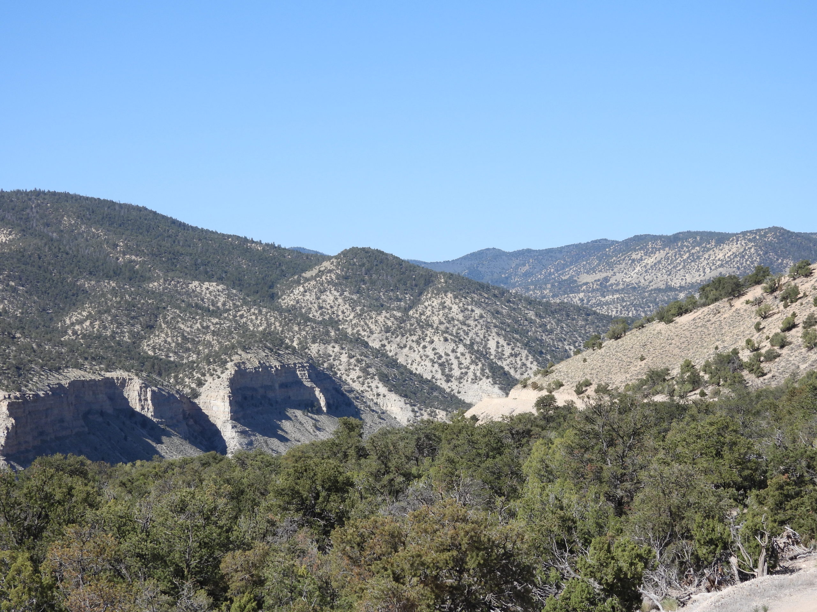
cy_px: 306
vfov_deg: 15.6
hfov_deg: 20.7
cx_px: 408
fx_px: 2242
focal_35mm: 95
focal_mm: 17
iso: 100
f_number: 4
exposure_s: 1/800
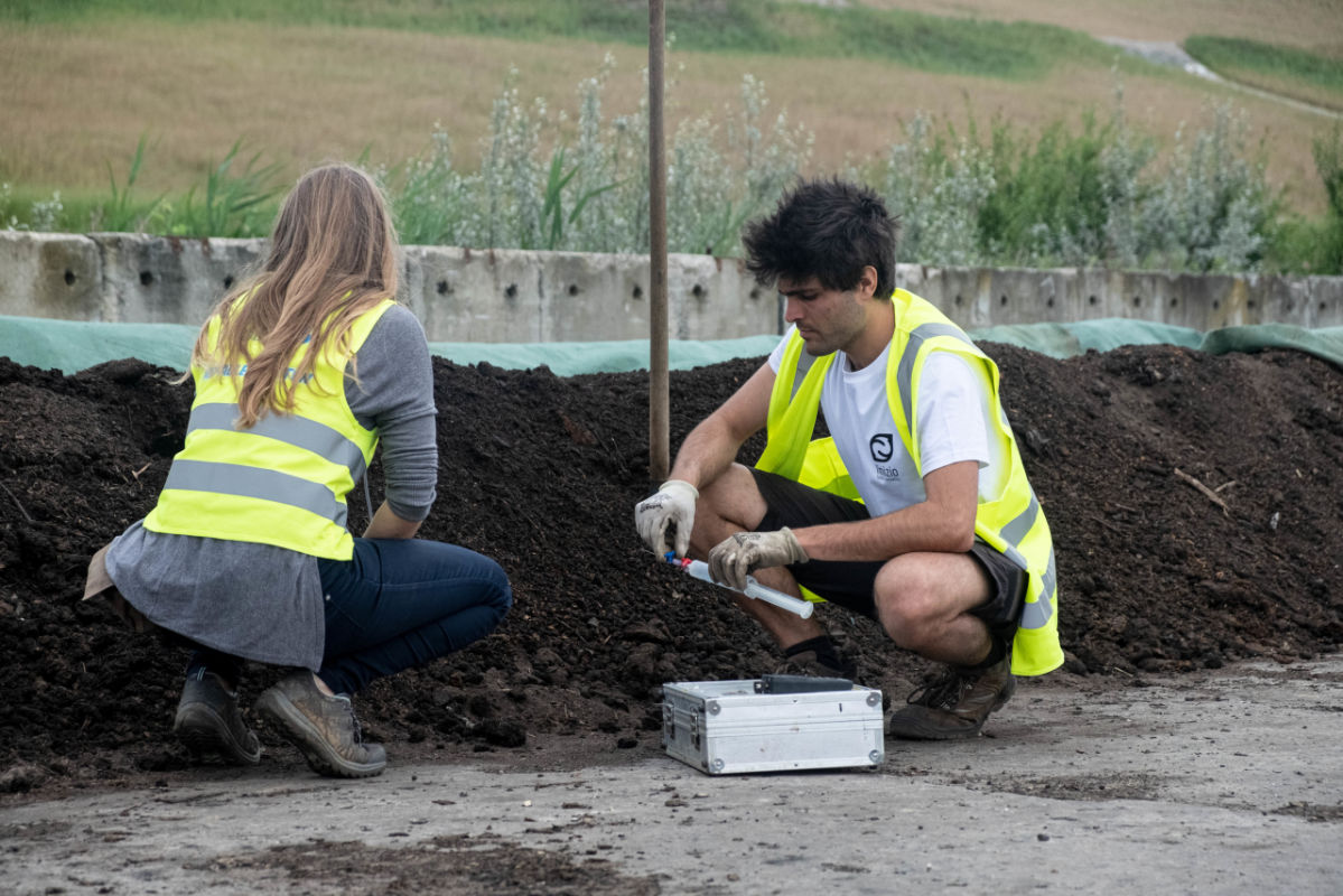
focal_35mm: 83
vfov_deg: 16.5
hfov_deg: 24.5
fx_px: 3097
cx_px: 672
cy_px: 448
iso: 800
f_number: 4
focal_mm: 55
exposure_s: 1/2000
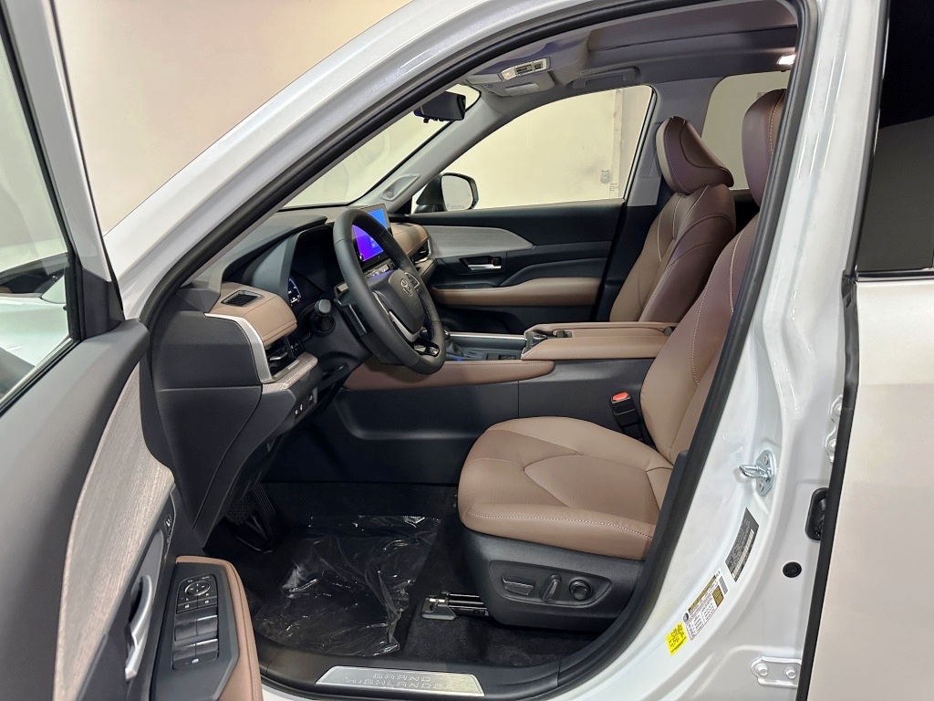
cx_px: 467
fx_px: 648
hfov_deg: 71.6
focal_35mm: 24
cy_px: 350
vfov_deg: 56.8
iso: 400
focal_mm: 6.86
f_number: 1.78
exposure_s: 1/60
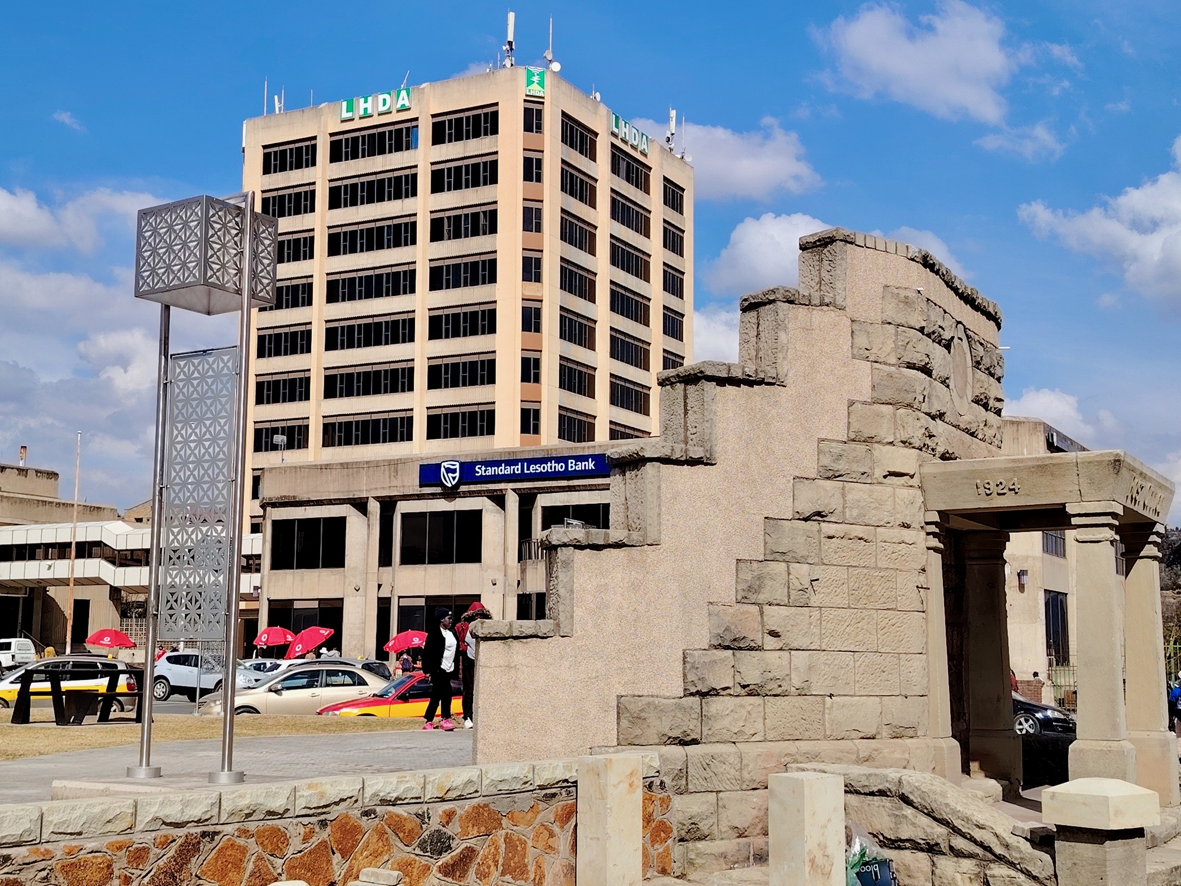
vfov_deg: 32.2
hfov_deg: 42.1
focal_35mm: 45
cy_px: 443
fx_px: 1535
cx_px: 590
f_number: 1.75
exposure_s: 1/1446
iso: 101
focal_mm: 5.25
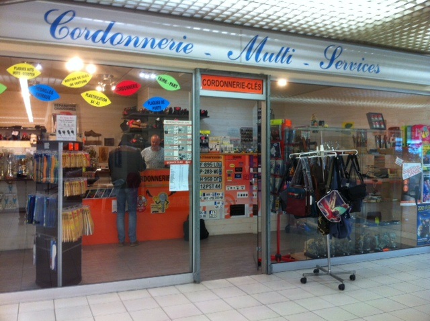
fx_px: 434
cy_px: 160
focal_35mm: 35
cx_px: 215
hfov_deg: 52.7
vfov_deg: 40.6
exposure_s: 1/15
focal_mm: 3.85
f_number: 2.8
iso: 100
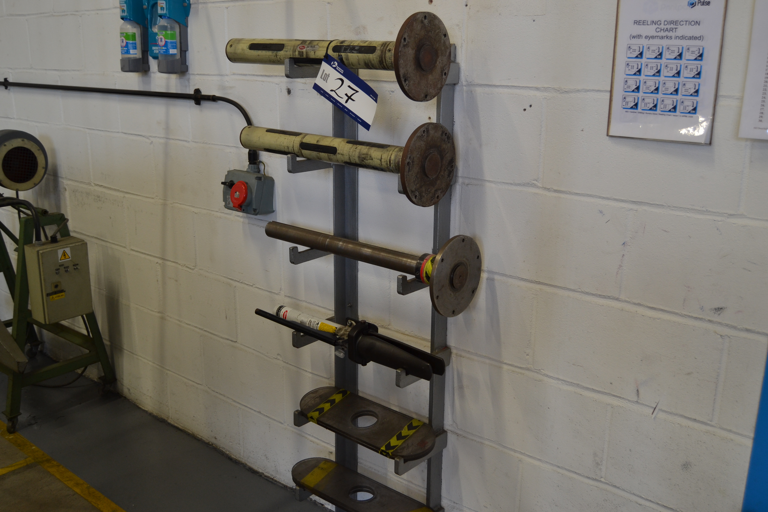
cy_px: 256
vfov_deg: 38.4
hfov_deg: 55.1
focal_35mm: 34
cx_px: 384
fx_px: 736
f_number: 4.5
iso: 400
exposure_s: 1/80
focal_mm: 23
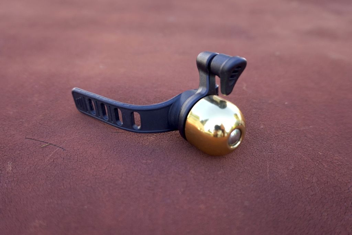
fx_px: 293
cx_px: 176
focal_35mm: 30
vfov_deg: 43.7
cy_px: 118
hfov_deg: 61.9
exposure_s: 1/160
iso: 125
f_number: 4
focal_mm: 20
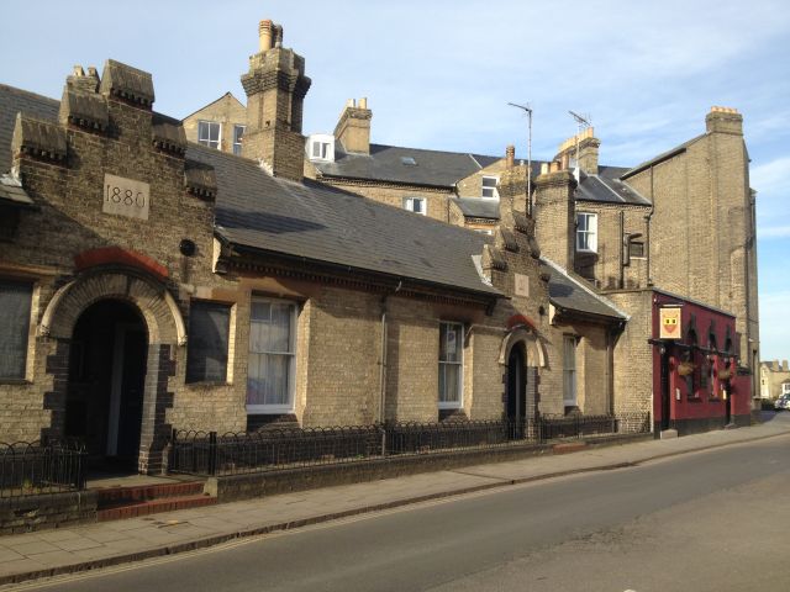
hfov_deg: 52.6
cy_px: 296
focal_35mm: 35
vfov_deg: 40.7
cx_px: 395
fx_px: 799
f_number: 2.4
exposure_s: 1/849
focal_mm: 4.28
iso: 50
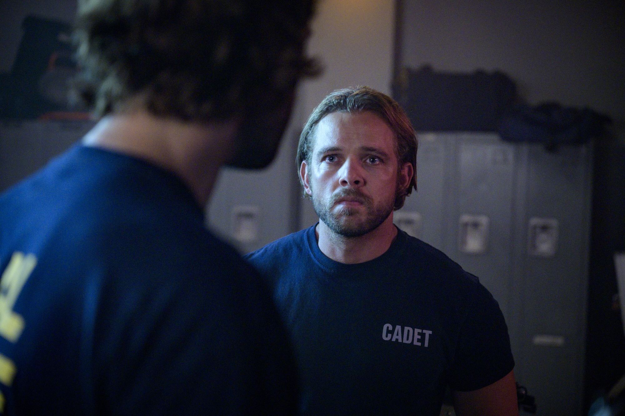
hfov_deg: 28.9
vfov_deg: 19.4
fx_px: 1215
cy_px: 208
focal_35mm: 70
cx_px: 312
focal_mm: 70
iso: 8000
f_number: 2.8
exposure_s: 1/125
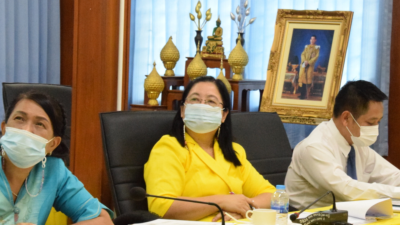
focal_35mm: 153
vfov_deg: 7.9
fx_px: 1622
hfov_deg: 14.1
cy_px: 169
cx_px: 173
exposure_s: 1/80
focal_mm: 60
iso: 8000
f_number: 8
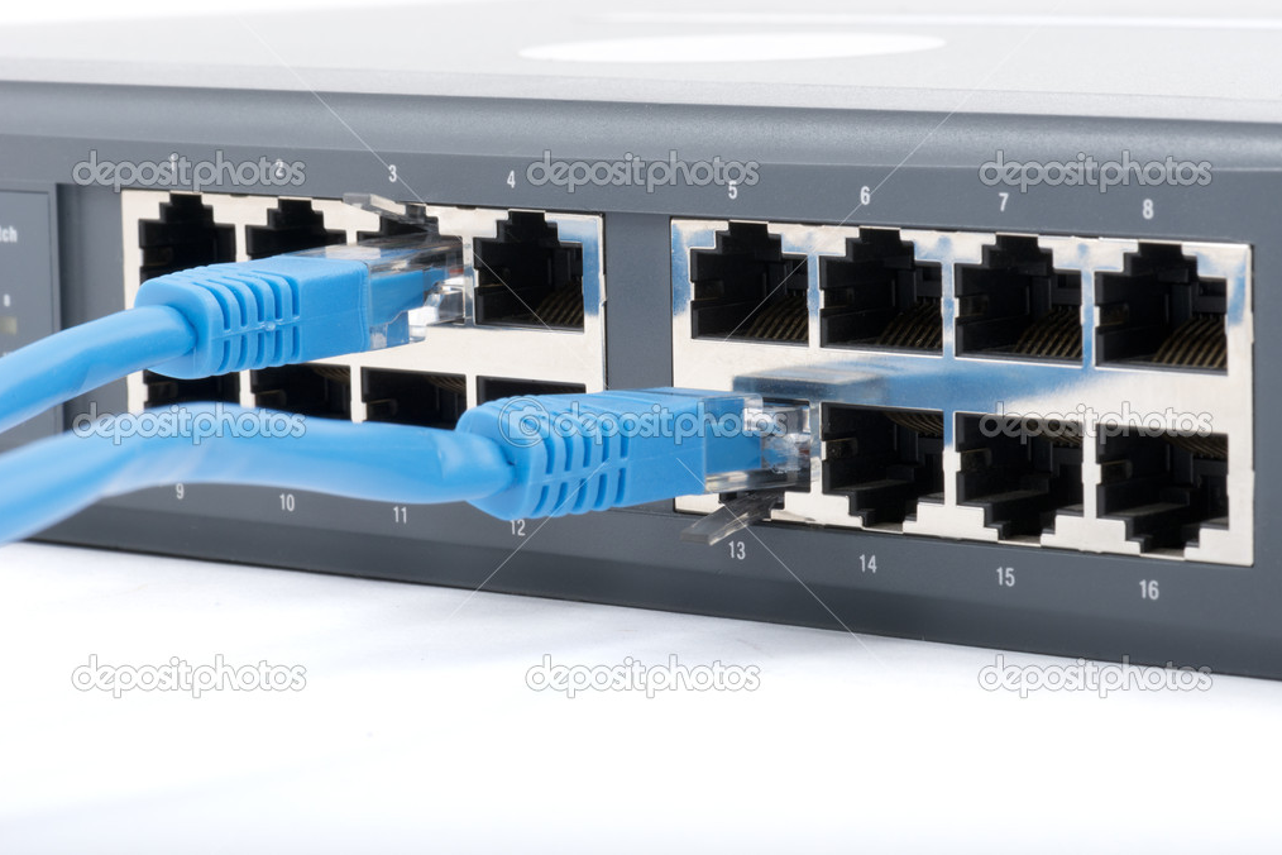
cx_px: 643
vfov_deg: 12.9
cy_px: 424
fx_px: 3774
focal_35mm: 106
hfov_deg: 19.3
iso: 400
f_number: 32
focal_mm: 105
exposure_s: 1/250
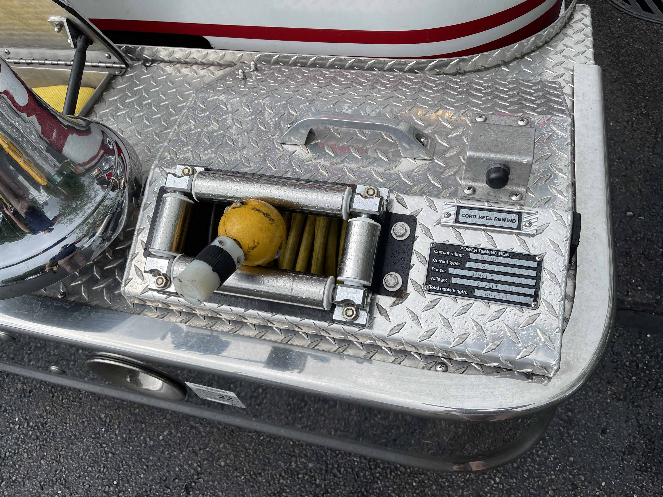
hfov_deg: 67.3
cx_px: 332
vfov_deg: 53.1
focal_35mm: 26
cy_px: 248
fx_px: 498
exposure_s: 1/2203
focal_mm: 5.1
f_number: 1.6
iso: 32
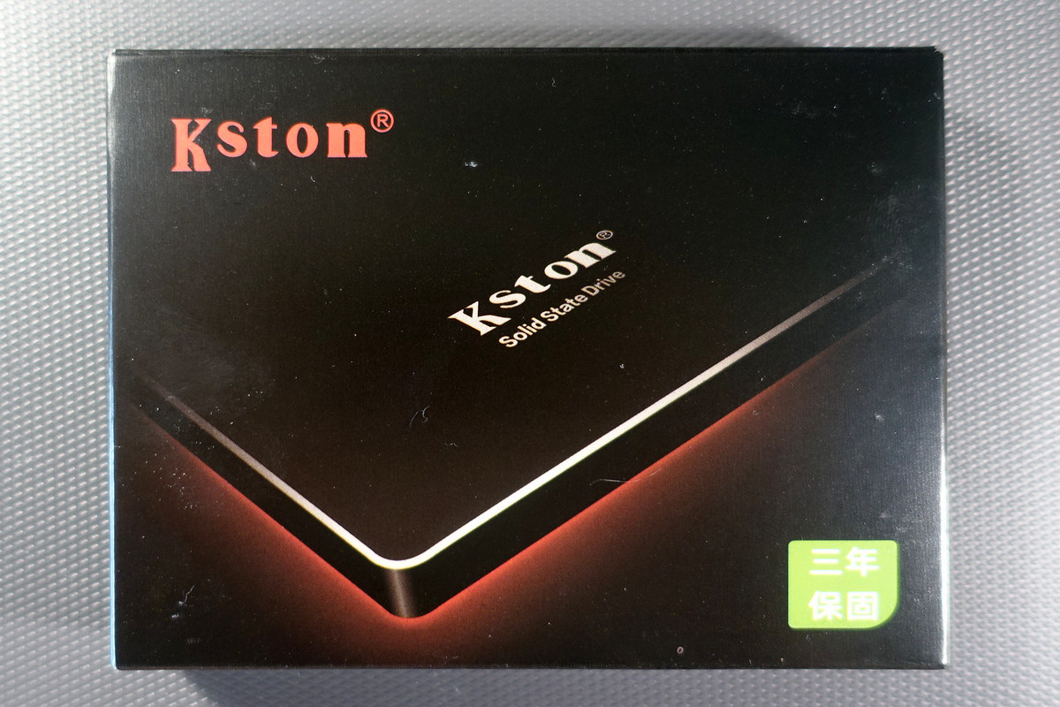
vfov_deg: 53.1
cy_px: 354
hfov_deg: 73.7
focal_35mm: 24
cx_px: 530
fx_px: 707
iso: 200
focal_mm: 8.8
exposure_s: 1/30
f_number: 1.8
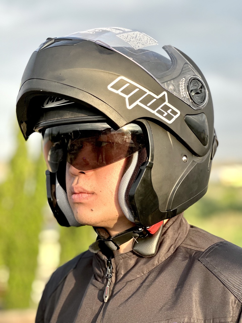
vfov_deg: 25.3
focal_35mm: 77
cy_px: 162
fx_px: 718
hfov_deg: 19.1
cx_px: 121
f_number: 2.8
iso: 80
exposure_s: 1/121
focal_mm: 9
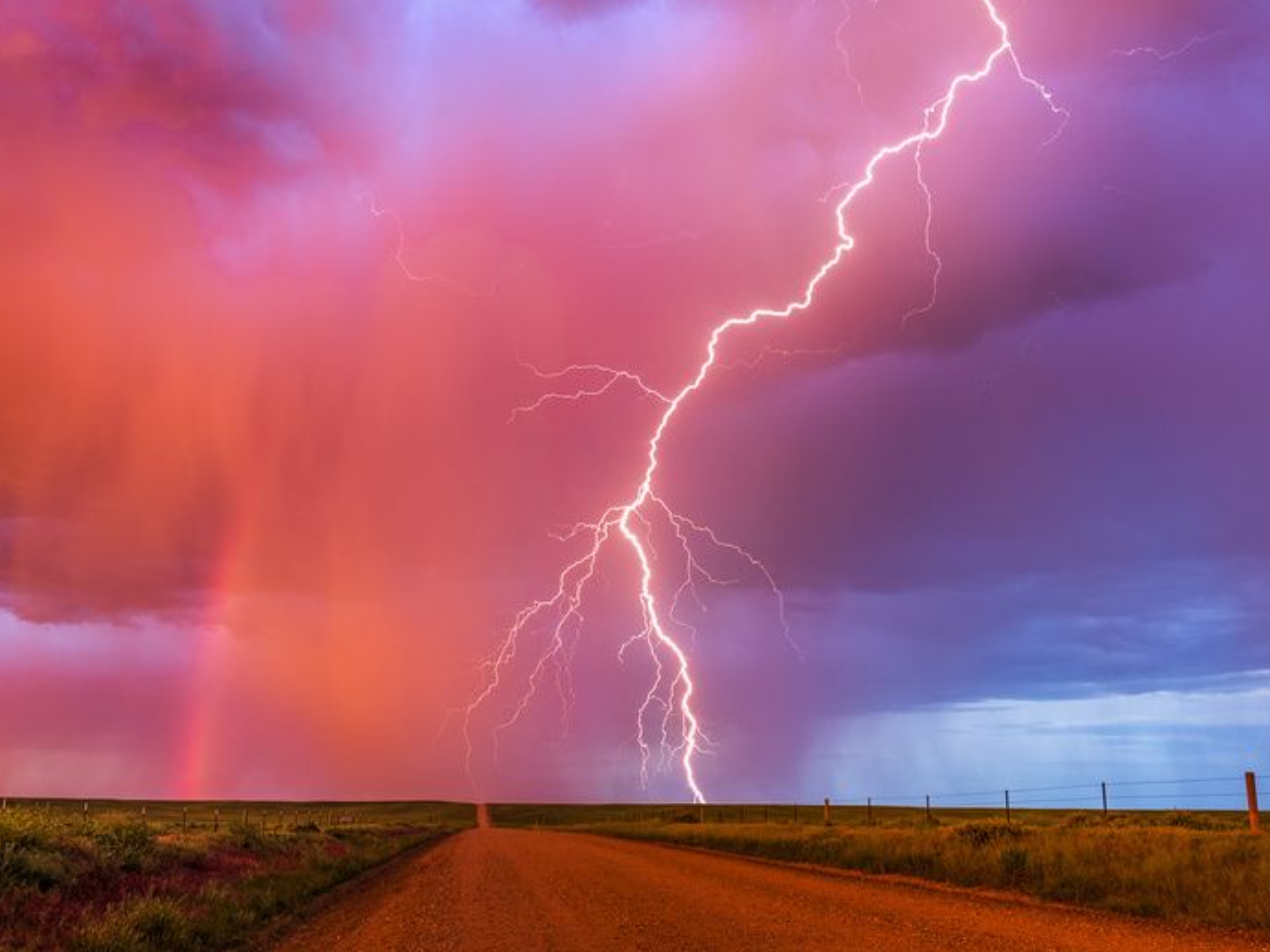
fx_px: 1468
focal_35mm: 40
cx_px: 618
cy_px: 472
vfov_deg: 36.0
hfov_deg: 46.8
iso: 100
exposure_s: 1.6
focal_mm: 24
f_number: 11
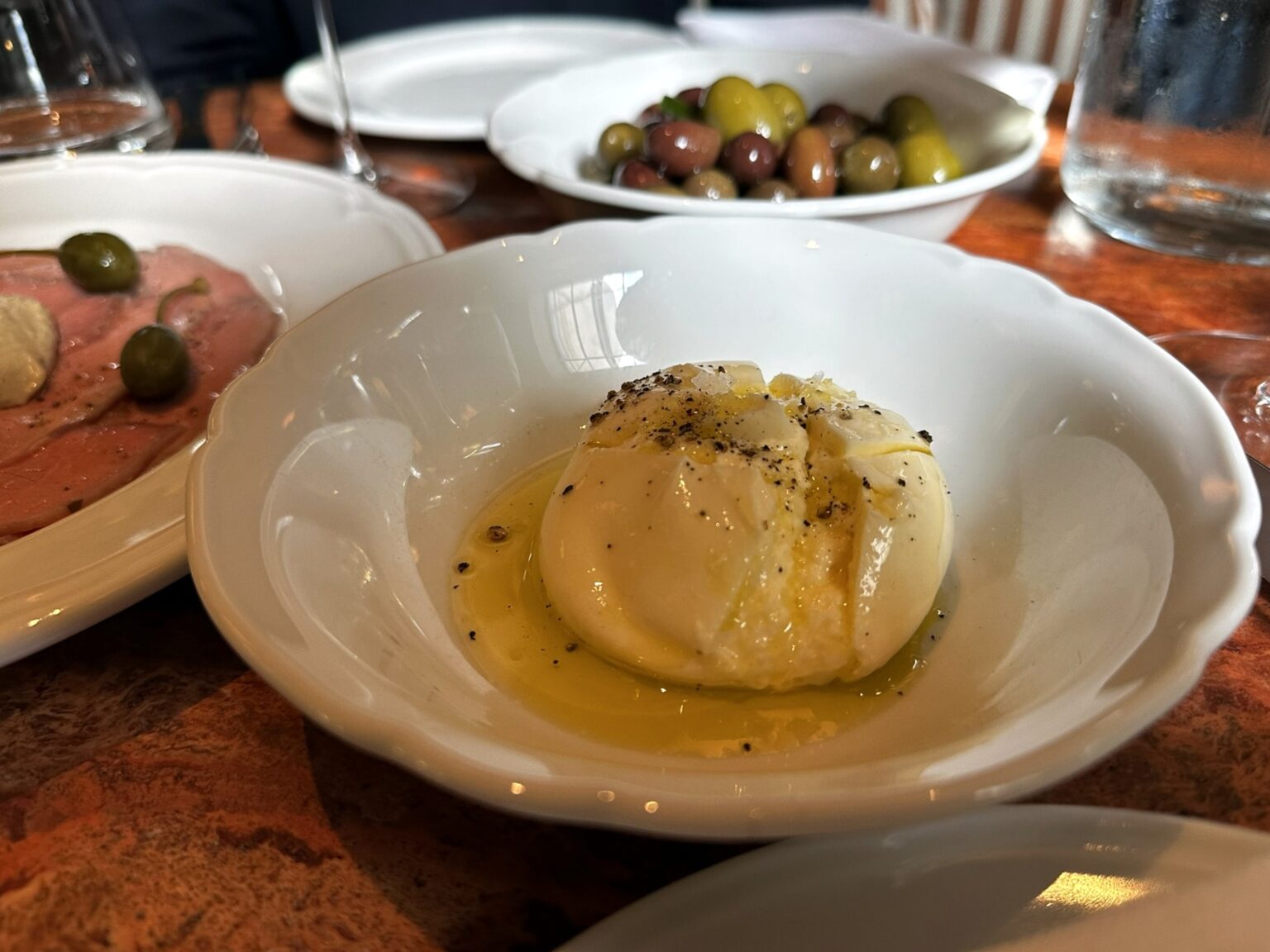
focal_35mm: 24
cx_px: 635
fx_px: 881
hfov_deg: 71.6
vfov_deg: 56.8
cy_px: 476
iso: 200
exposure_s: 1/111
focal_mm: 6.86
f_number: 1.78
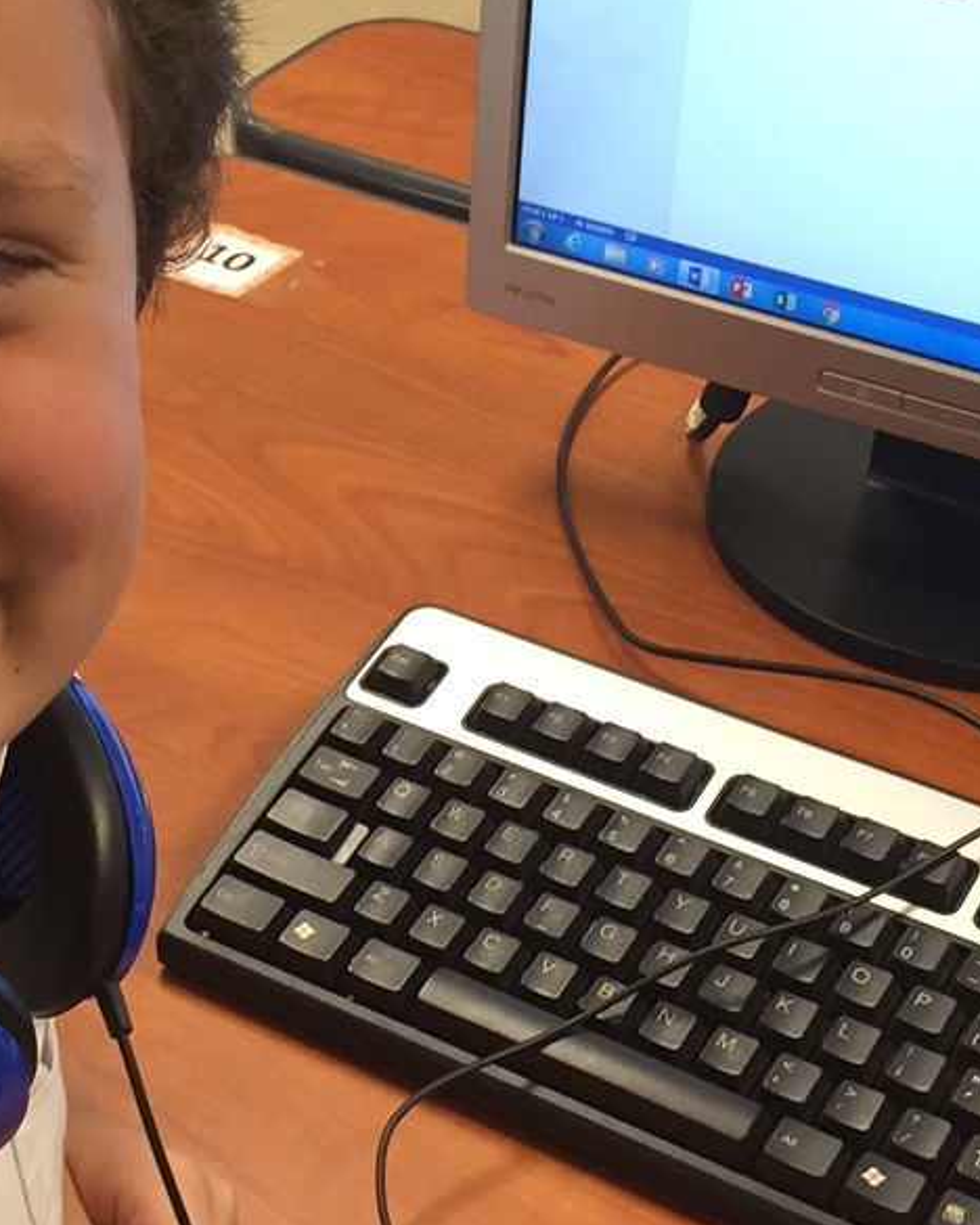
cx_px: 262
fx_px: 2864
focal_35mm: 79
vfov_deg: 24.0
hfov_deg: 19.3
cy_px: 392
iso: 80
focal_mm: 4.15
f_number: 2.2
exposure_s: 1/30
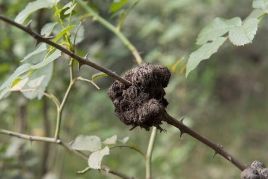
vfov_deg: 10.7
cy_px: 90
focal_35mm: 128
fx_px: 949
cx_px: 134
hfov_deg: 16.1
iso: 800
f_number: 13
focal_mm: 85
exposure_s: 1/80
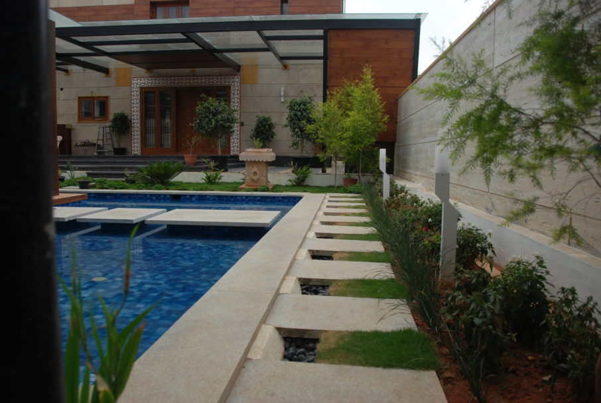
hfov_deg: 67.3
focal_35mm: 27
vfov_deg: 48.1
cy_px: 202
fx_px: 452
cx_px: 300
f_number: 3.5
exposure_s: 1/2000
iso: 320
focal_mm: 18
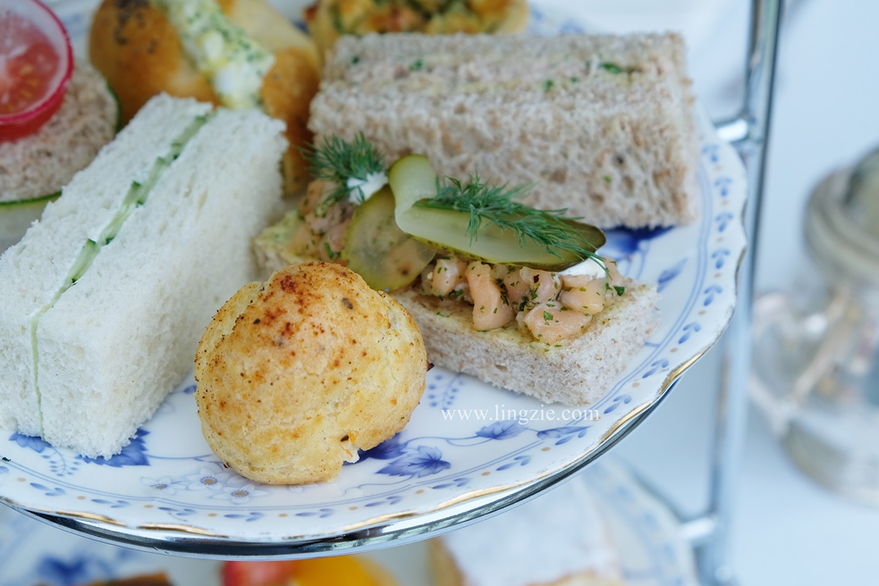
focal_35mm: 67
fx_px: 1636
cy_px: 280
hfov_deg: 30.1
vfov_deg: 20.3
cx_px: 430
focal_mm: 40.7
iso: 200
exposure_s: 1/240
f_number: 5.6
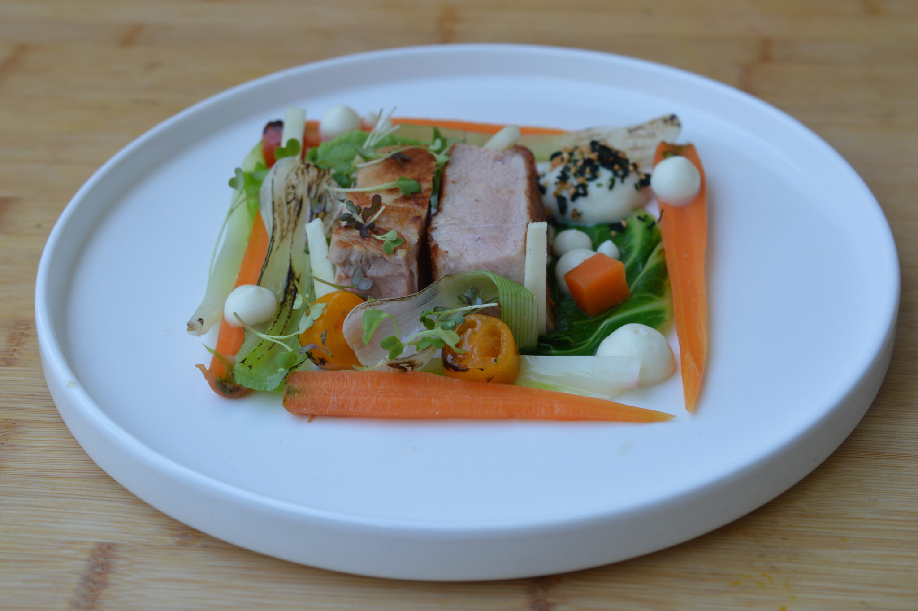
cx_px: 459
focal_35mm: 60
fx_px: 1529
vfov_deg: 22.6
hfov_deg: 33.4
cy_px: 306
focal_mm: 40
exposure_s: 1/125
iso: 125
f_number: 5.6
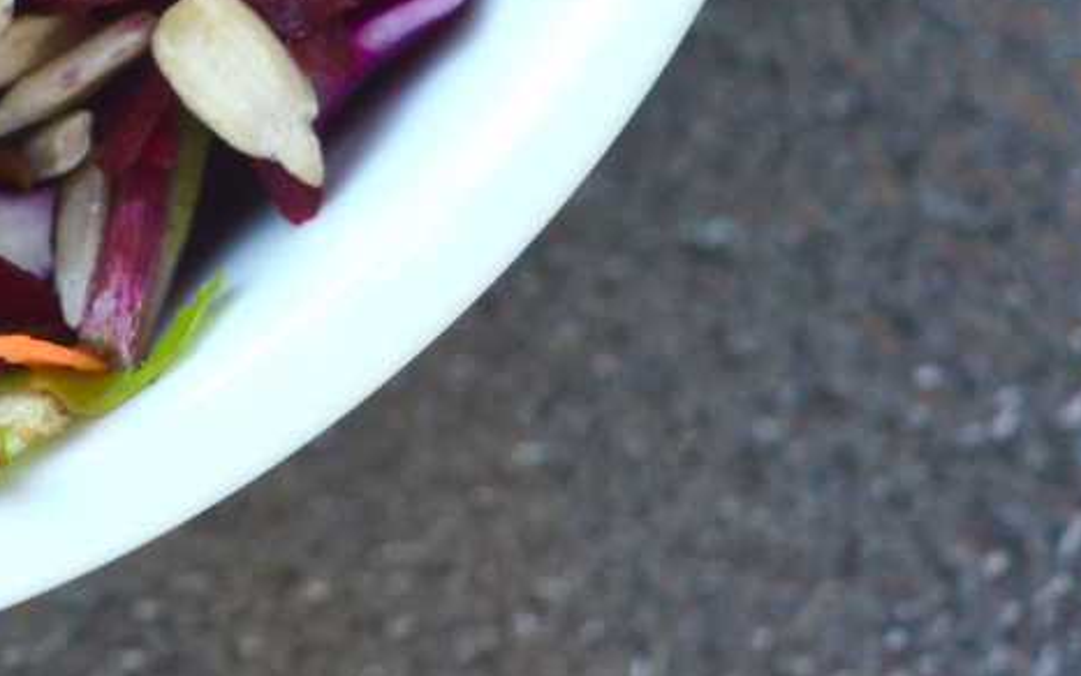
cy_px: -583
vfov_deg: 4.8
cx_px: -859
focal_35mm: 268
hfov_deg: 7.6
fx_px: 7896
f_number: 7.1
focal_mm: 60
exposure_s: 1/250
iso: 1600
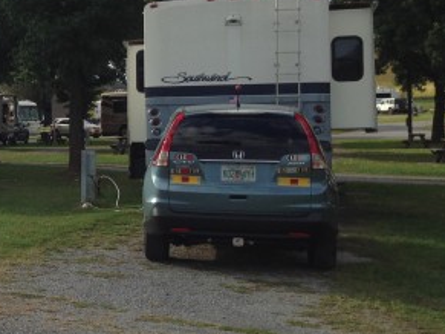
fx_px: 1118
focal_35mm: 87
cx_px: -121
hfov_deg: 20.7
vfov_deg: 16.9
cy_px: 124
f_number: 2.4
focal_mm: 4.12
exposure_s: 1/968
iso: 50
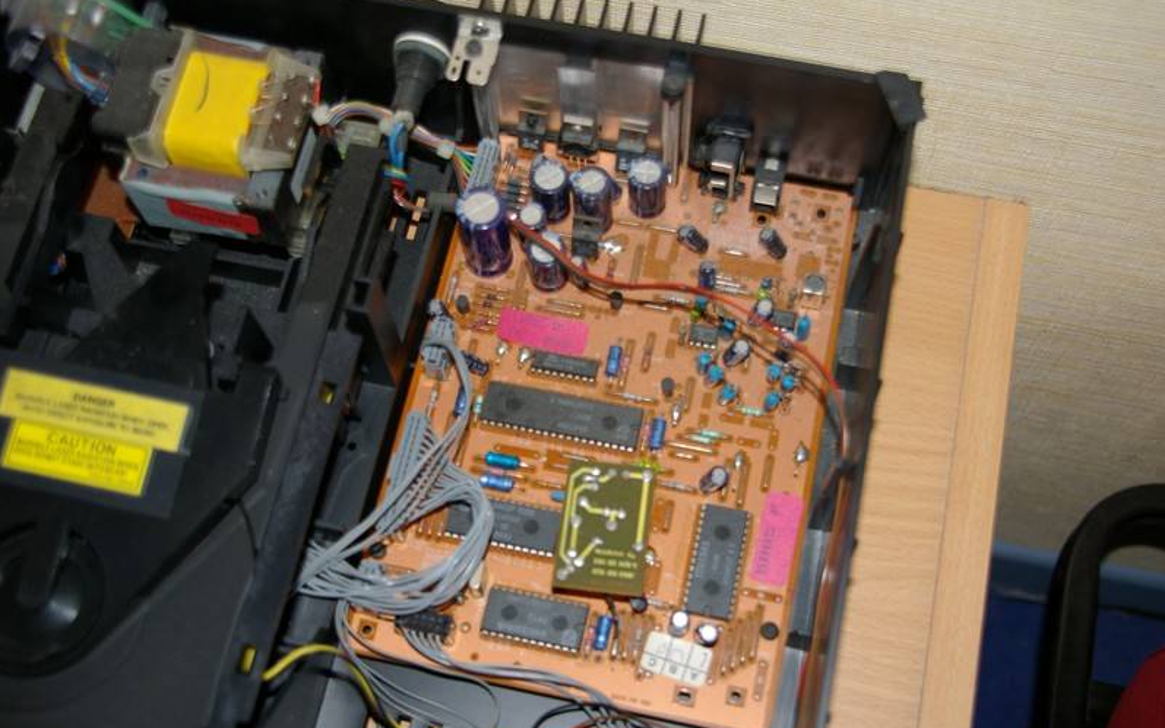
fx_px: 1460
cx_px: 583
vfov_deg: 28.0
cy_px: 384
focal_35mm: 46
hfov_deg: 43.5
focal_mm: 30
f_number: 4
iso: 200
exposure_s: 1/45
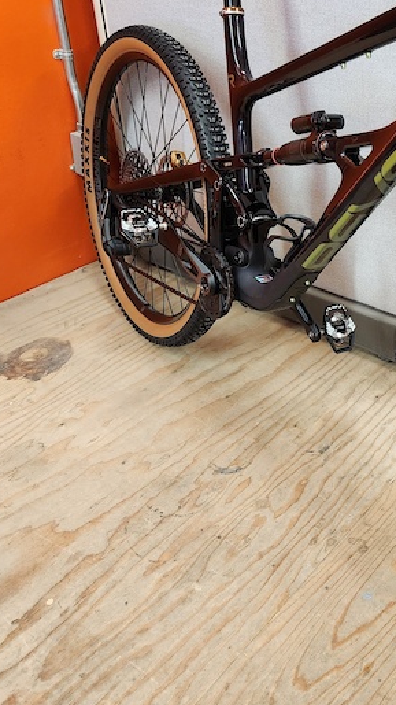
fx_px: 728
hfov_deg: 28.6
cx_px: 393
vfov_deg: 51.4
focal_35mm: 39
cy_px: 295
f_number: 1.8
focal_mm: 5.4
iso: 640
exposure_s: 1/120
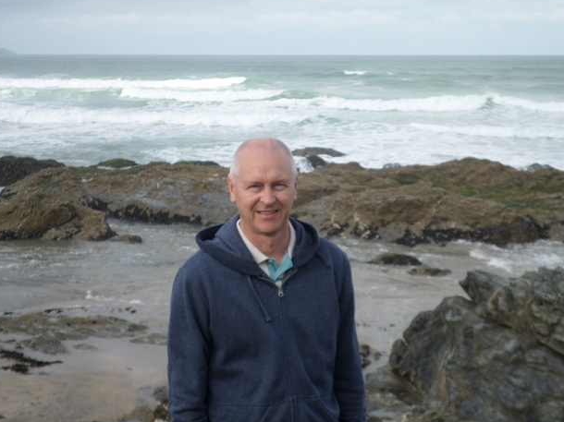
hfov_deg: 31.2
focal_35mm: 62
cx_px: 311
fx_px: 1010
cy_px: 200
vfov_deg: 23.6
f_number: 3.6
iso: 80
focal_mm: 9.7
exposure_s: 1/350
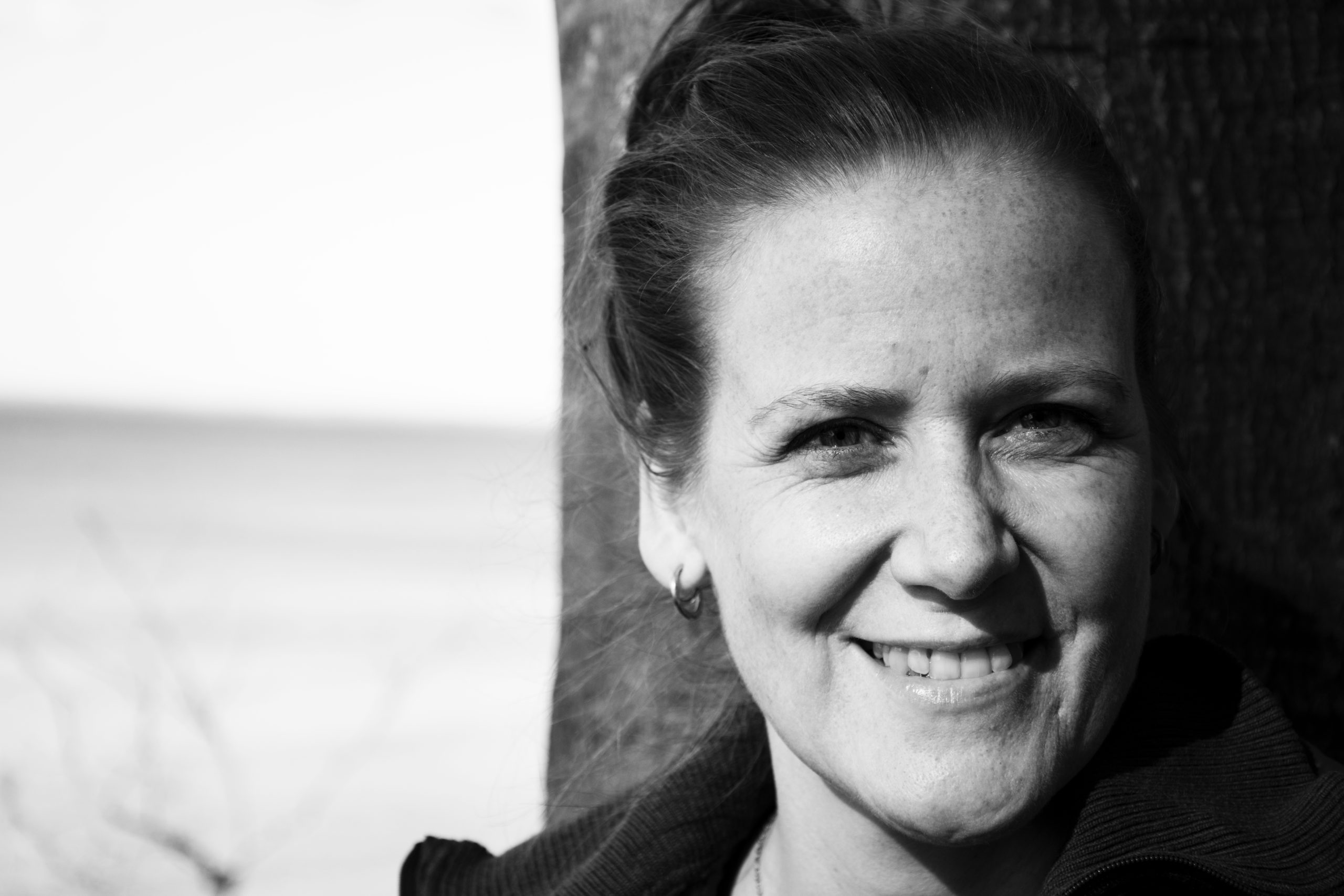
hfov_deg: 21.9
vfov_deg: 14.7
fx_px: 3472
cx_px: 672
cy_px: 448
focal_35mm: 93
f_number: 6.3
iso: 200
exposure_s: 1/640
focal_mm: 62
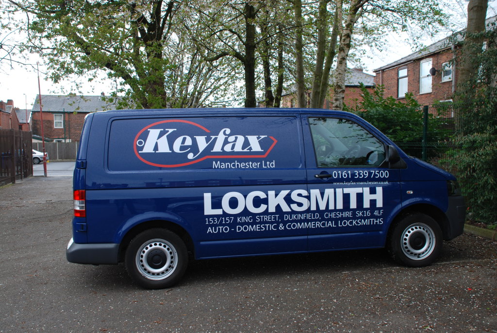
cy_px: 166
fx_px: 497
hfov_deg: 53.1
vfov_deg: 37.0
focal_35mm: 36
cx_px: 248
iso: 140
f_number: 5.6
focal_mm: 24
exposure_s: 1/125
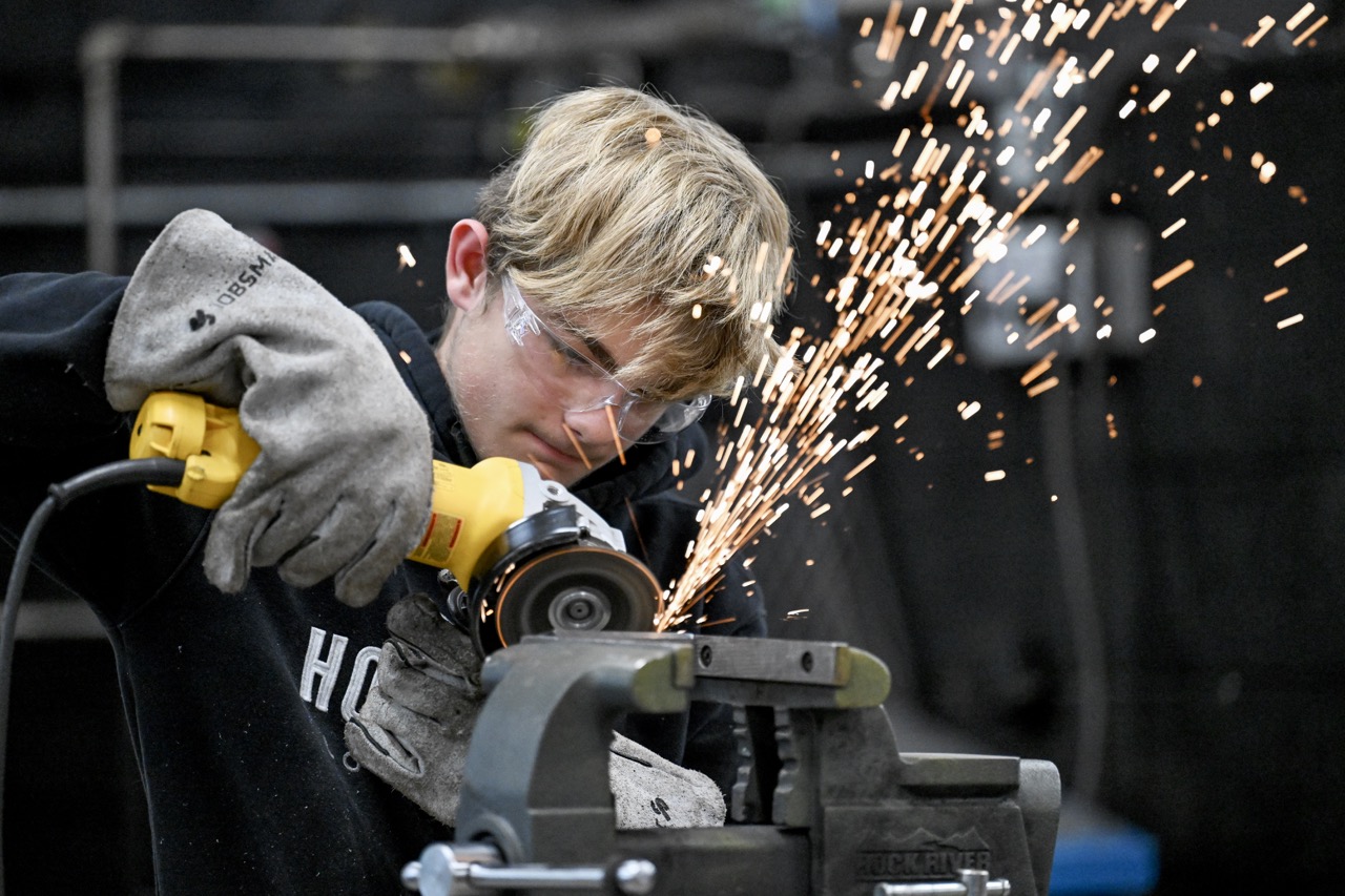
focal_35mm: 200
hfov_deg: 10.3
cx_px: 672
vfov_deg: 6.9
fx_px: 7471
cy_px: 448
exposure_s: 1/640
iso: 5000
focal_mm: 200
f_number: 2.8
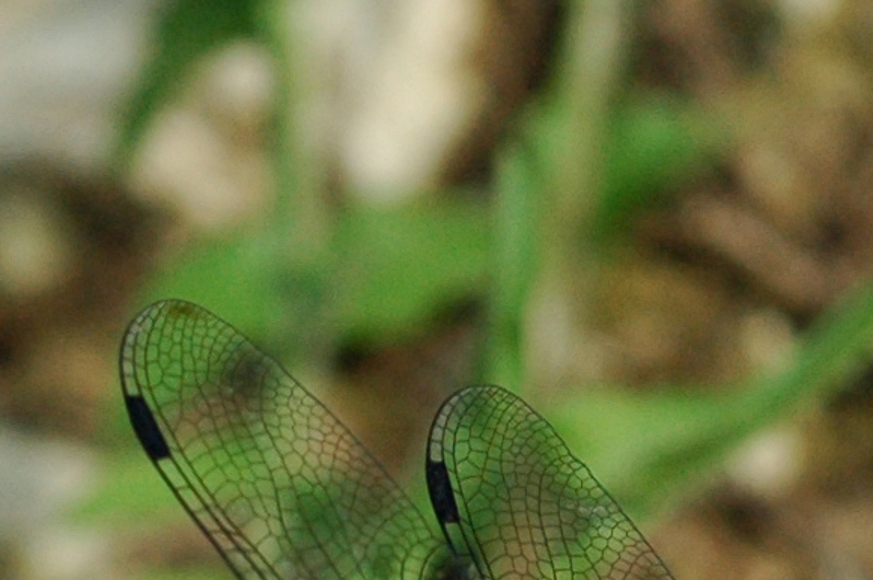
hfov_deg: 3.8
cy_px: 1250
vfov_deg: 2.5
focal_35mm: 543
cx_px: 611
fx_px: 13149
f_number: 8
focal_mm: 70
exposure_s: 1/640
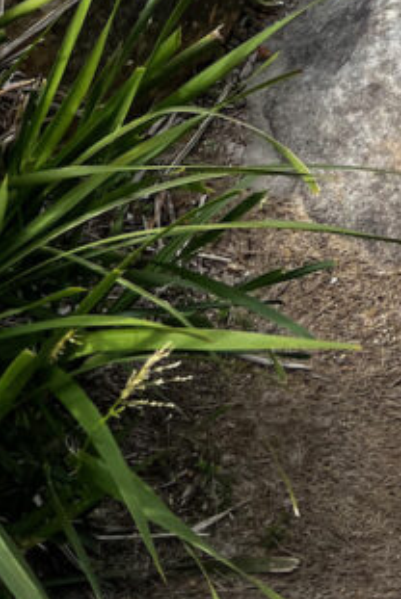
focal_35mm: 89
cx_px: 617
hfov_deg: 14.3
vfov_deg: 19.2
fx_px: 1484
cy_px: -365
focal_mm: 5.7
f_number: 1.5
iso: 50
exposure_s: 1/2571
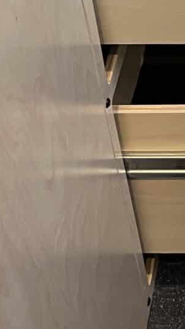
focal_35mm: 107
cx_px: 317
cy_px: -131
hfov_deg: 10.7
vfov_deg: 18.2
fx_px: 933
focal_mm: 5.7
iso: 500
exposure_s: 1/60
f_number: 1.5
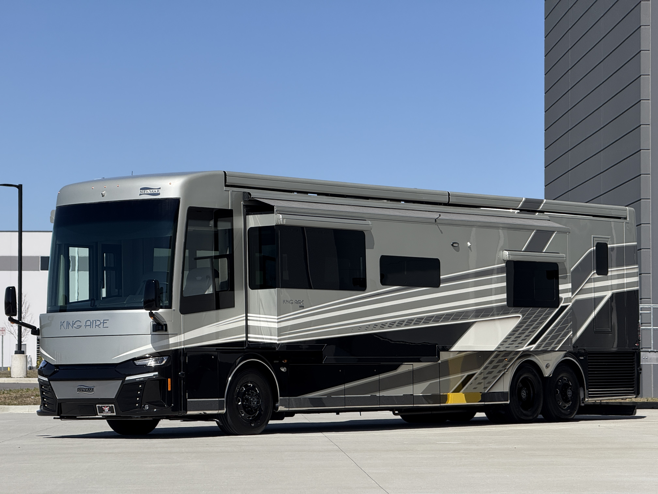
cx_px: 329
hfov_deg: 16.4
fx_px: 2281
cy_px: 247
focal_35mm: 120
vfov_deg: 12.3
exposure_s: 1/2710
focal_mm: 15.66
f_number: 2.8
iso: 80
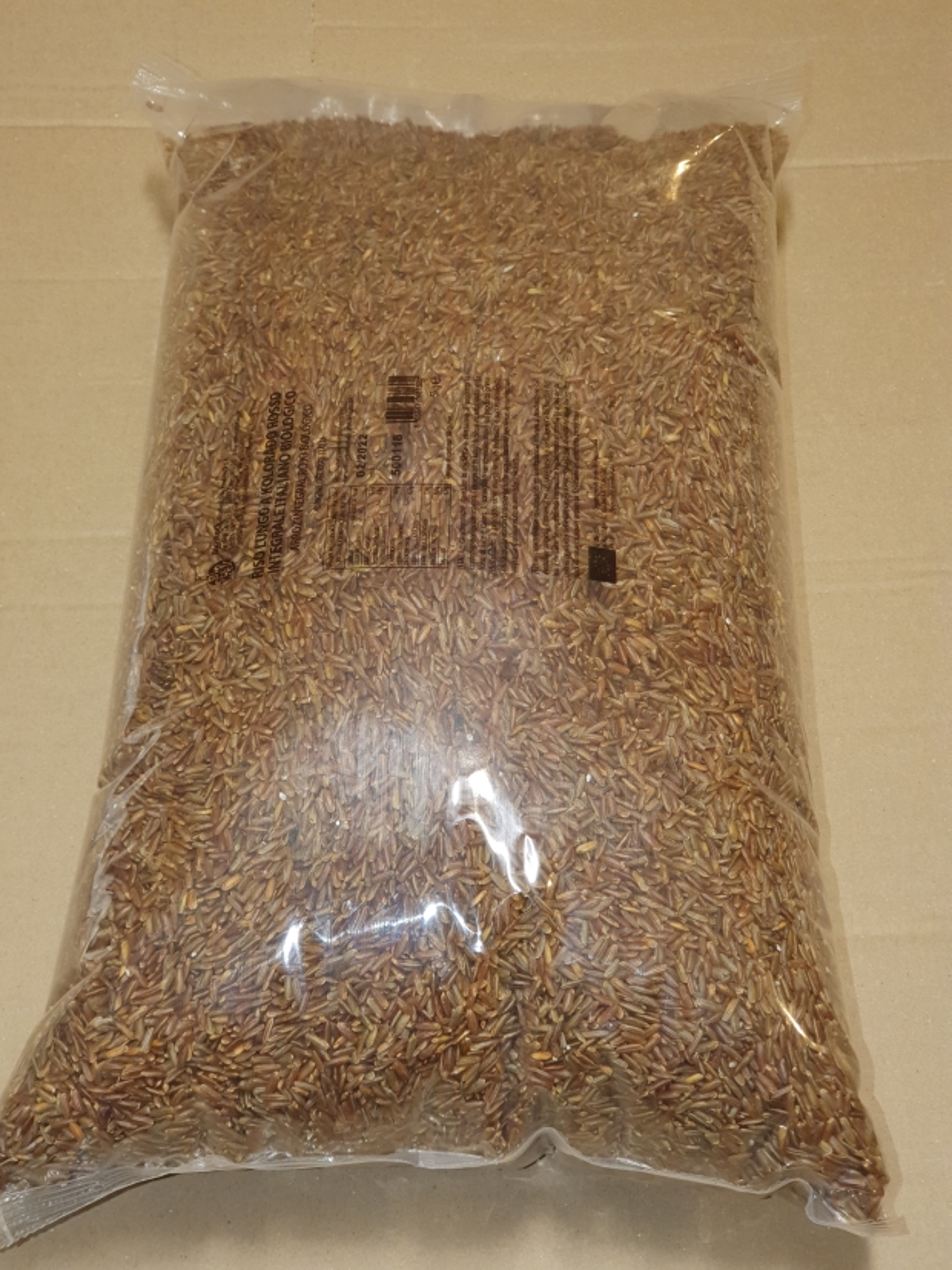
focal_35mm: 52
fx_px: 1907
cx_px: 476
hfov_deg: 28.0
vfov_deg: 36.8
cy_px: 635
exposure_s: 1/10
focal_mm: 6
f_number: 2.4
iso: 160
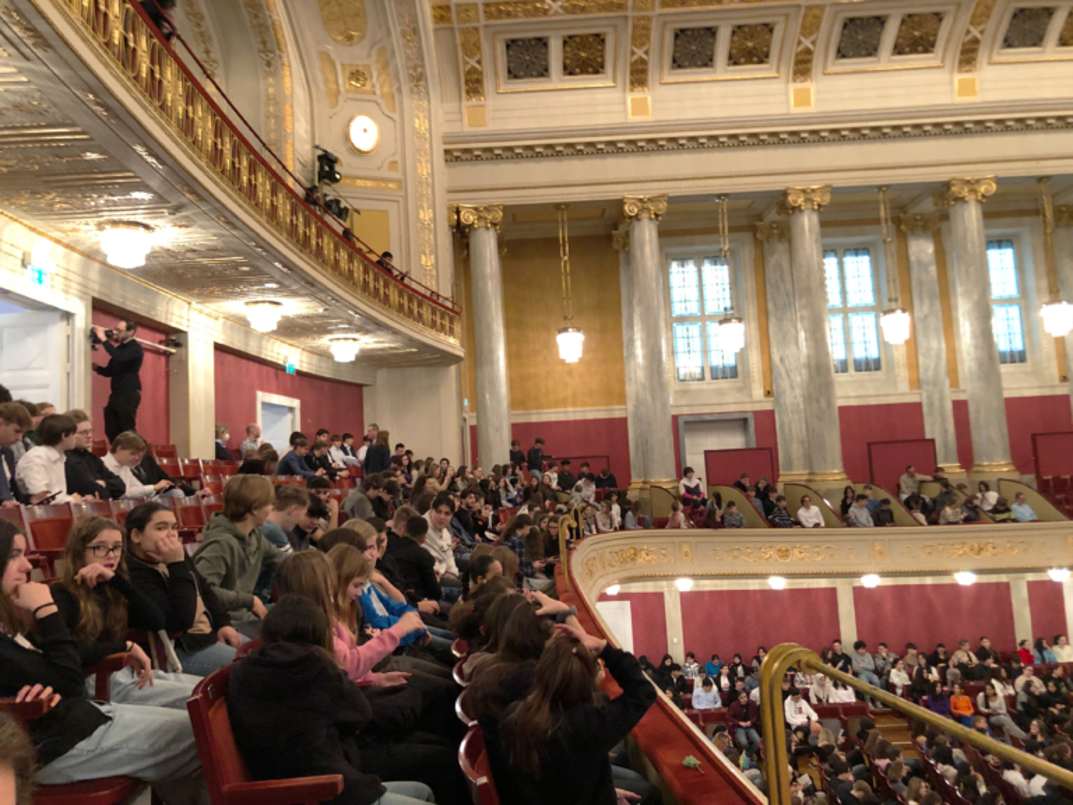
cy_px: 402
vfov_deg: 49.7
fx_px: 868
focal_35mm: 28
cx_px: 536
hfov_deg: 63.4
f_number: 1.8
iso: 100
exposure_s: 1/17
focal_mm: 3.99
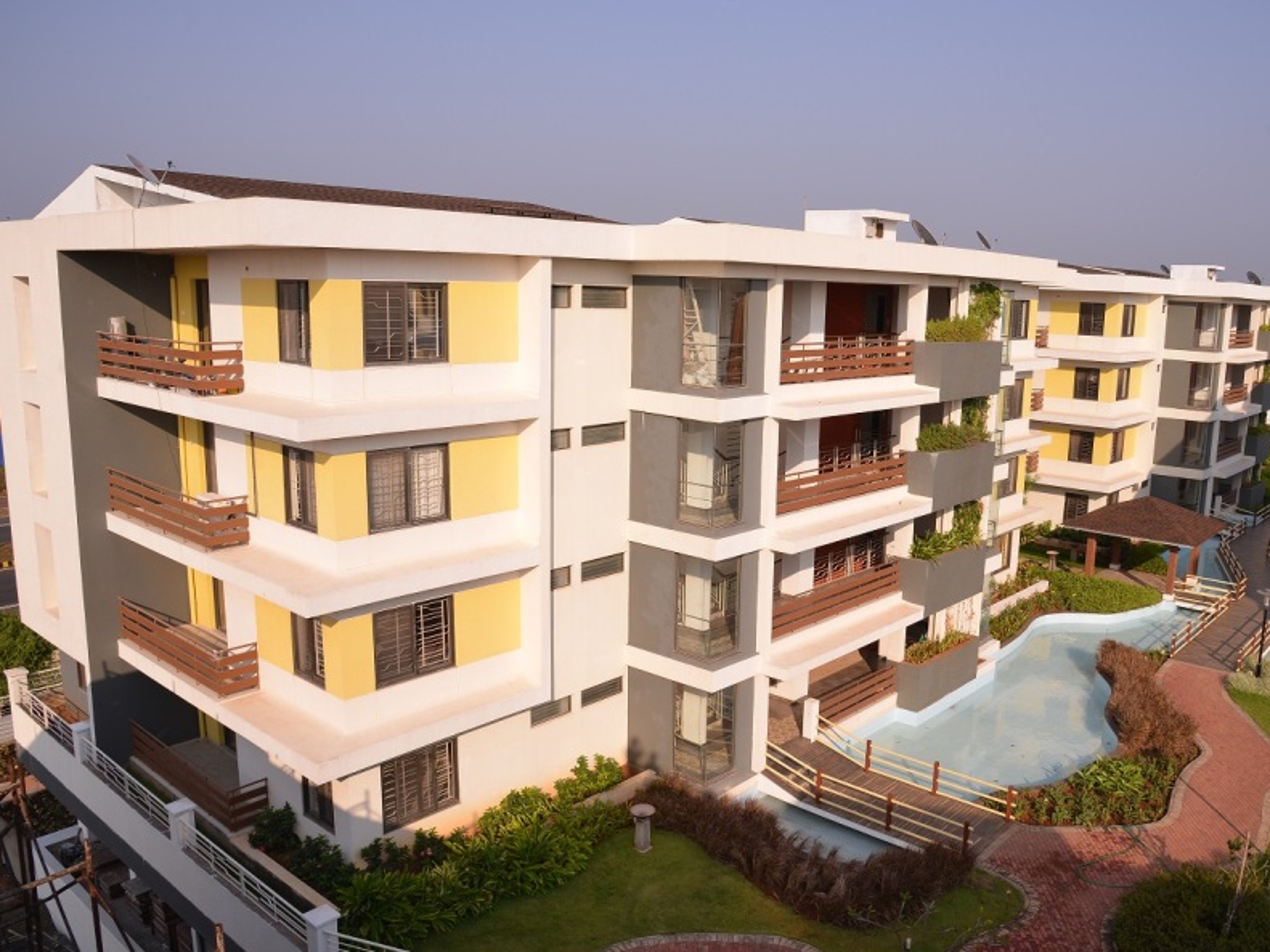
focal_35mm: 28
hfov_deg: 63.2
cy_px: 490
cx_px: 719
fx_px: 1027
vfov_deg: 49.7
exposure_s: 1/400
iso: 250
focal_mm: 24
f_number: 10
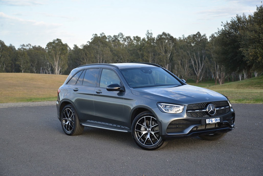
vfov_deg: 20.6
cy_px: 88
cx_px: 132
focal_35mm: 66
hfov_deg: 30.5
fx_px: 482
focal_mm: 66
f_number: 5.6
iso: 400
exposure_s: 1/500
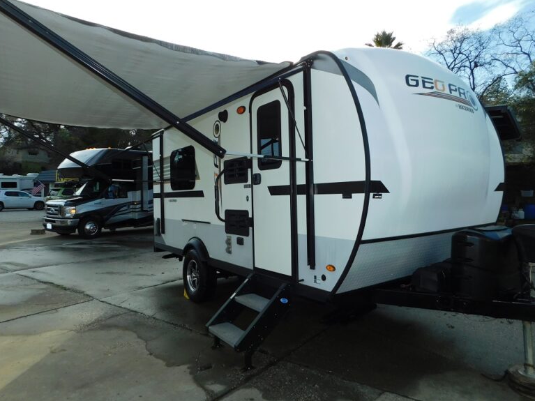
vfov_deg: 56.8
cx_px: 273
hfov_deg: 71.6
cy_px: 193
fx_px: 371
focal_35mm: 24
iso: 125
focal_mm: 4
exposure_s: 1/1000
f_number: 3
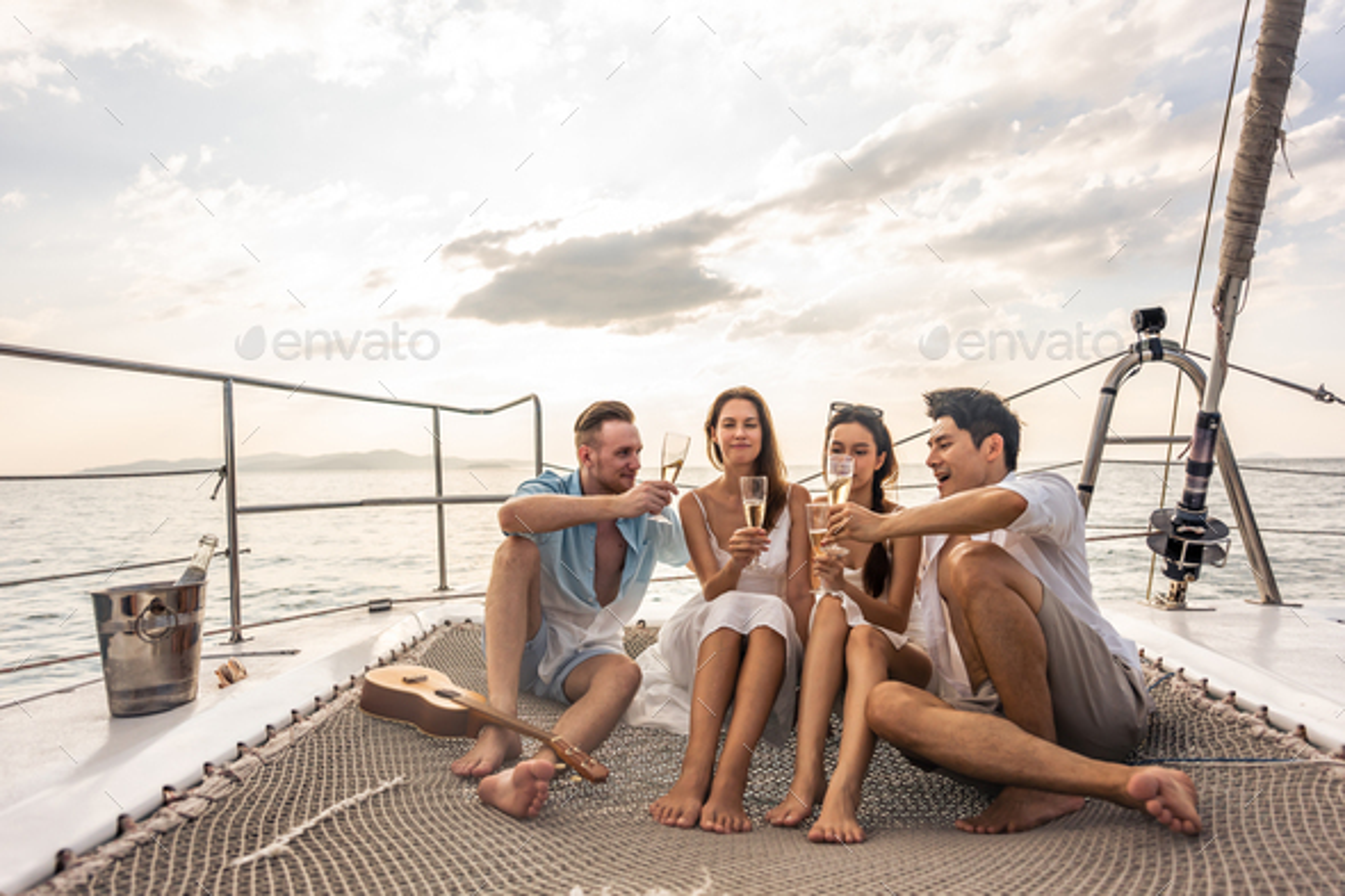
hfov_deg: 84.0
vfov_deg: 61.9
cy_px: 448
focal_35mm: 20
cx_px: 672
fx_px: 747
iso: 500
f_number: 2.8
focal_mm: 20
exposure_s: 1/800
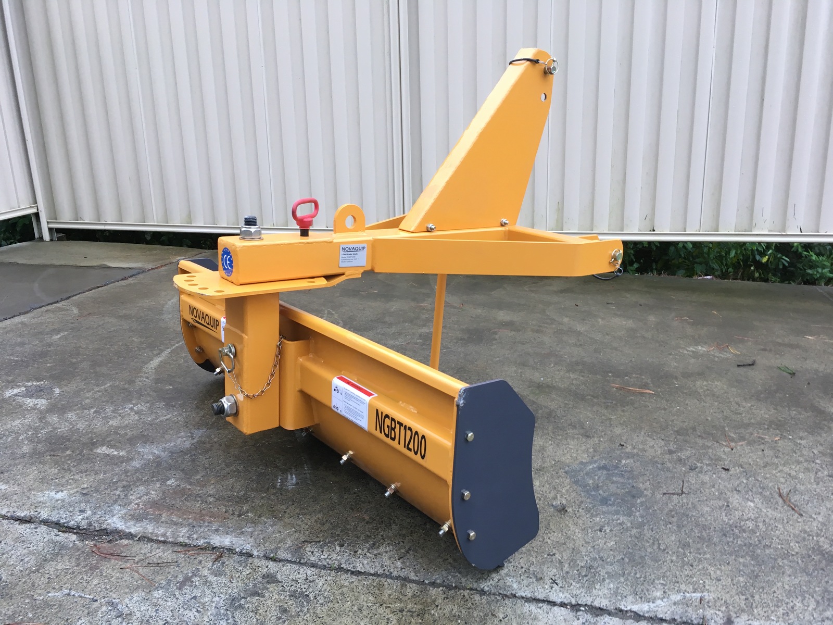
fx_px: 698
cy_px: 312
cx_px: 416
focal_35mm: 29
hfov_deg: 61.7
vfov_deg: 48.2
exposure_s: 1/33
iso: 32
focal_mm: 4.15
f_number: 2.2
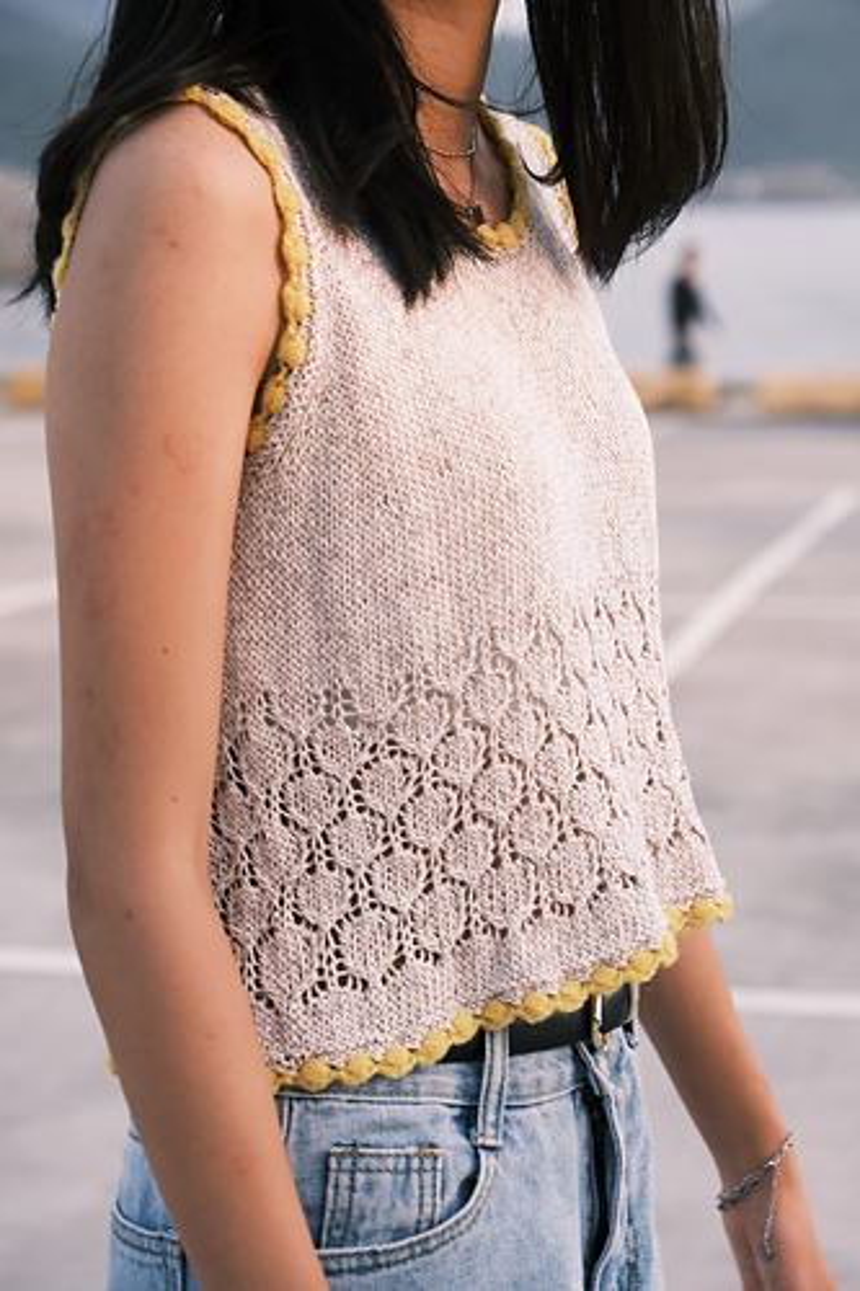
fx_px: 2976
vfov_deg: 24.5
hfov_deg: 16.4
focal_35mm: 83
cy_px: 646
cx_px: 430
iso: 200
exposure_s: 1/200
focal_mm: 55
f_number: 4
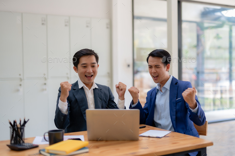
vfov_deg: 27.0
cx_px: 118
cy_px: 78
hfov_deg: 39.6
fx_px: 326
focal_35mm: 50
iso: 200
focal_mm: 50
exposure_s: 1/250
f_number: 1.6
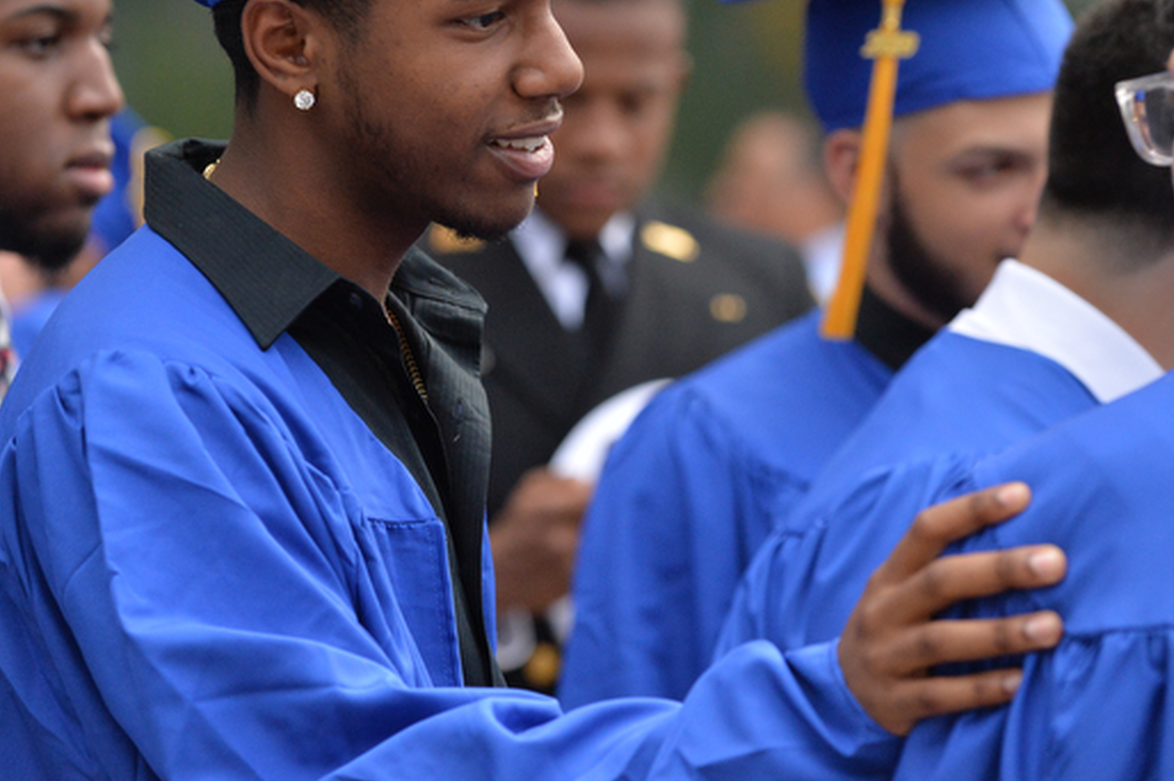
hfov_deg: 7.3
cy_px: 271
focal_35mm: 284
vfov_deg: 4.8
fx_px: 9255
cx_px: 649
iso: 3200
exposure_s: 1/4000
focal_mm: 190
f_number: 6.3
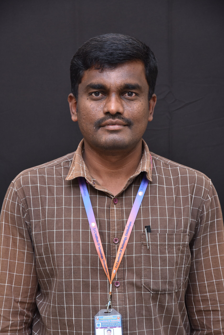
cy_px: 168
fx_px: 914
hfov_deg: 14.0
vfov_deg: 20.8
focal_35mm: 98
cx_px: 112
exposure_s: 1/180
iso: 800
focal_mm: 98
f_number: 8
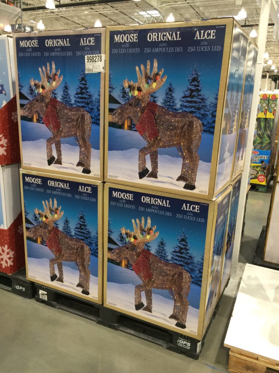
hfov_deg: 48.2
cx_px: 140
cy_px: 186
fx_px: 312
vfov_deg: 61.7
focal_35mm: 29
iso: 125
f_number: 2.2
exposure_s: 1/30
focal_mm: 4.15
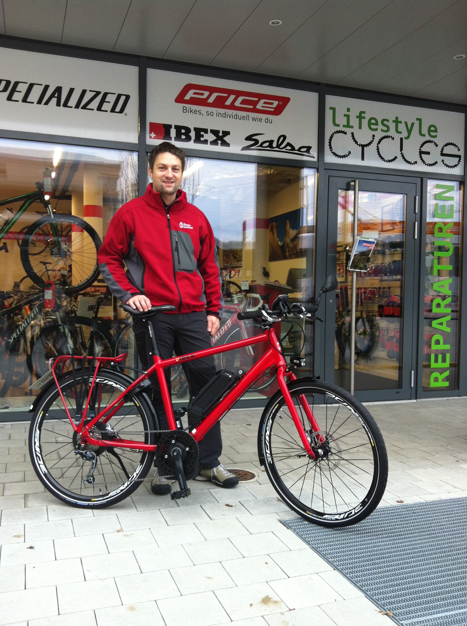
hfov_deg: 40.6
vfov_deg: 52.7
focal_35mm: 35
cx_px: 234
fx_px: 631
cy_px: 313
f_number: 2.8
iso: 80
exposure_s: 1/30
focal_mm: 3.85
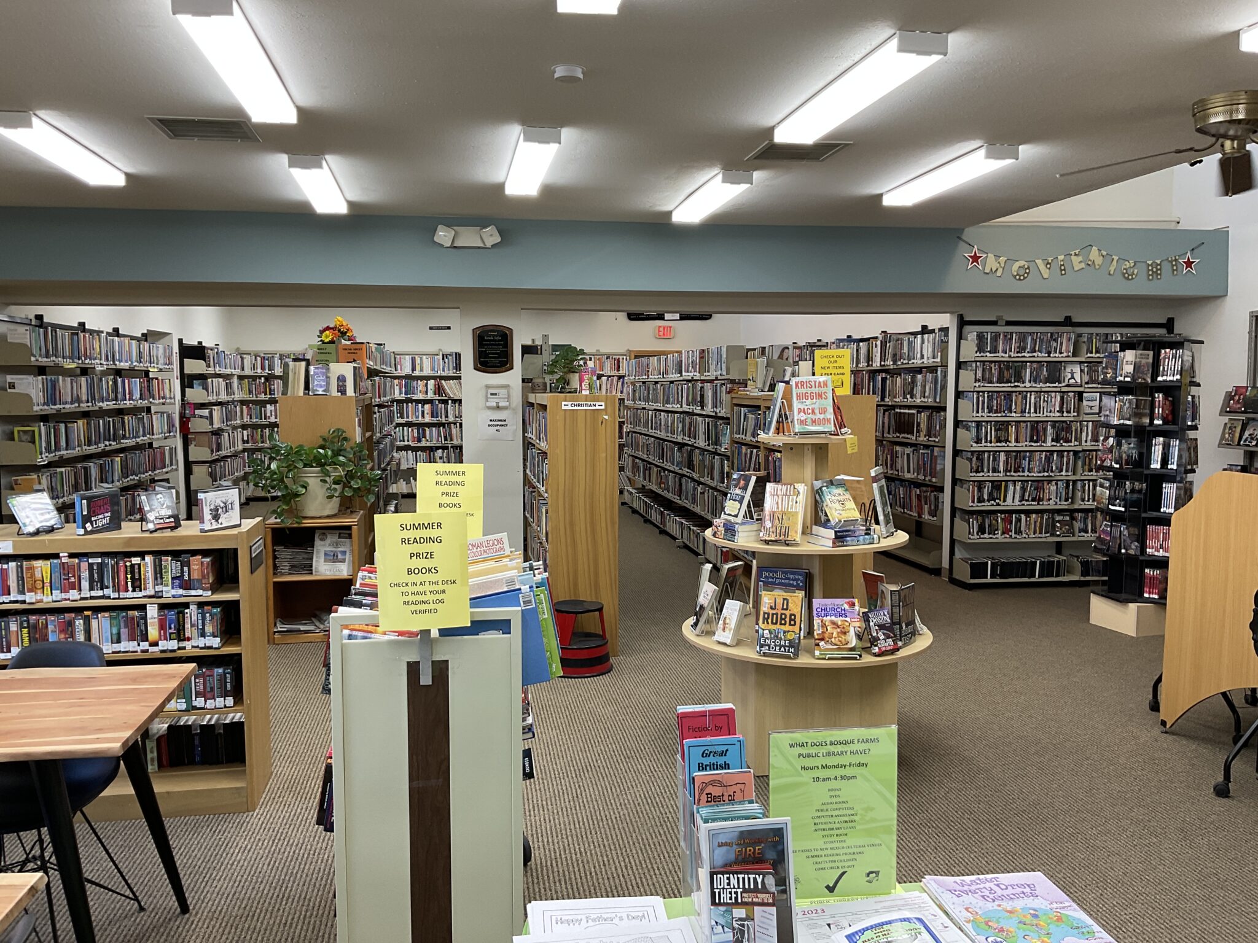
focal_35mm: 29
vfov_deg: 48.2
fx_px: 1054
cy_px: 472
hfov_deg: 61.7
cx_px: 629
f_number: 1.8
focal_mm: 3
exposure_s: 1/60
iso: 40
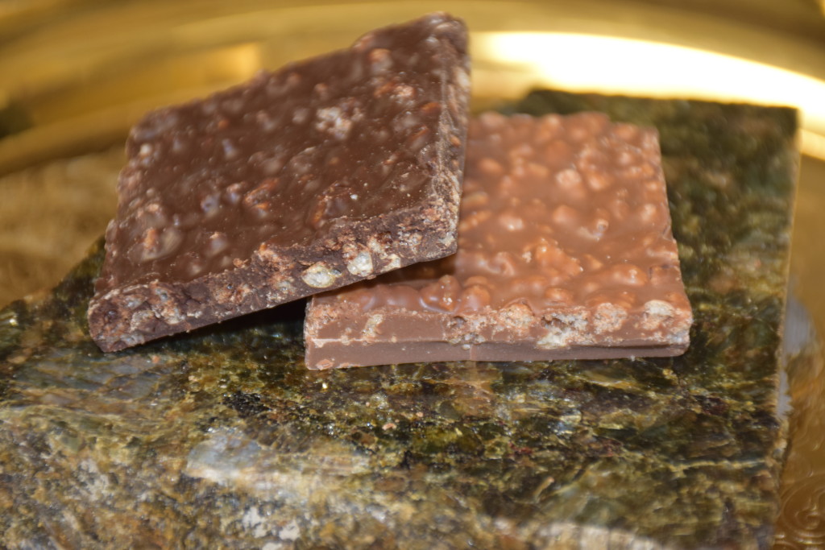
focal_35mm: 168
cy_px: 275
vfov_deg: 8.2
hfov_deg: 12.2
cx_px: 412
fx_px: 3850
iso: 720
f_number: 5.6
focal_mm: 112
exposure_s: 1/30
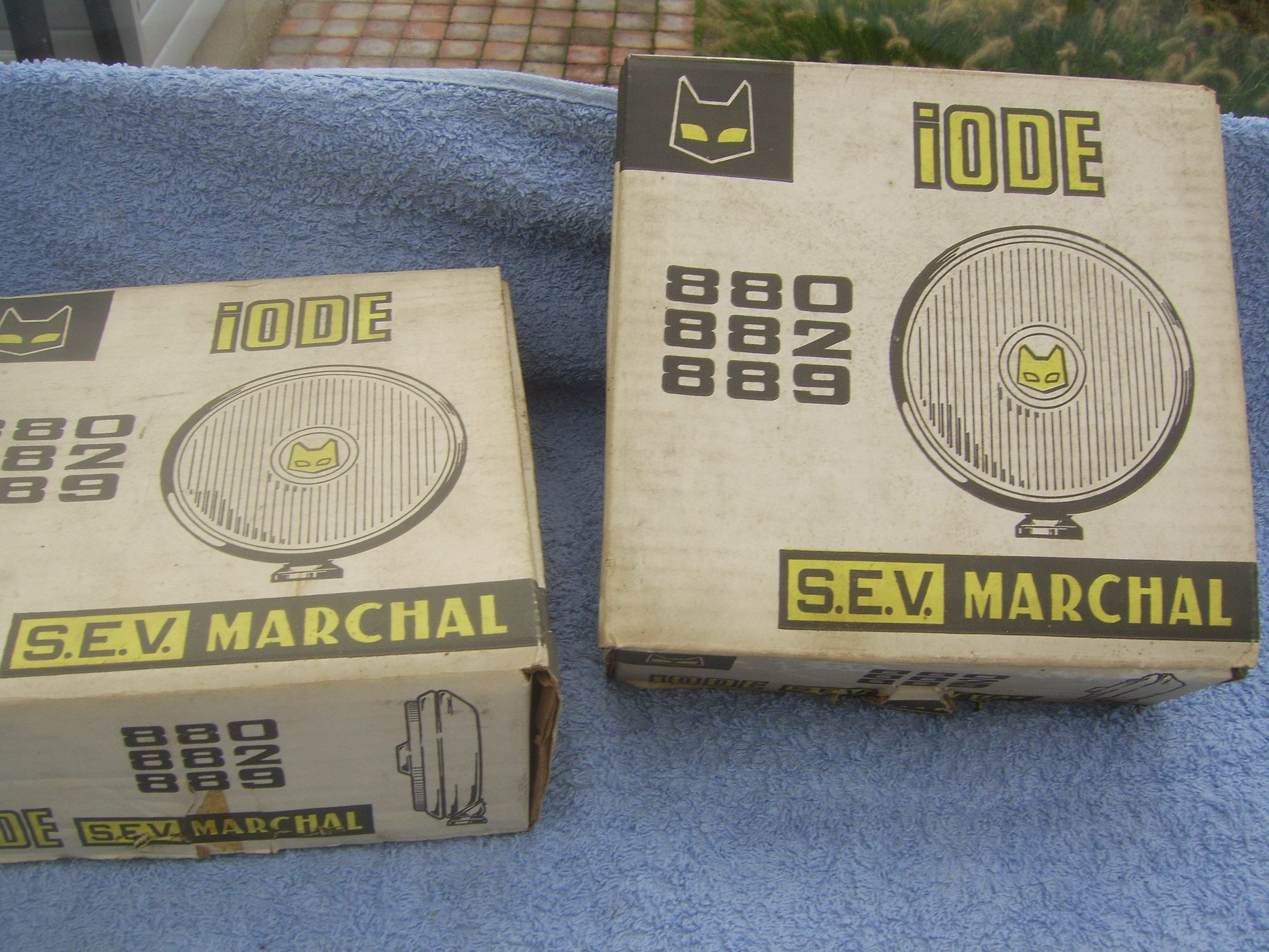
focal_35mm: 38
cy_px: 476
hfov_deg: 49.0
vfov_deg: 37.7
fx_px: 1393
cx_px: 634
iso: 50
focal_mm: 7.8
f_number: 5.7
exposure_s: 1/80
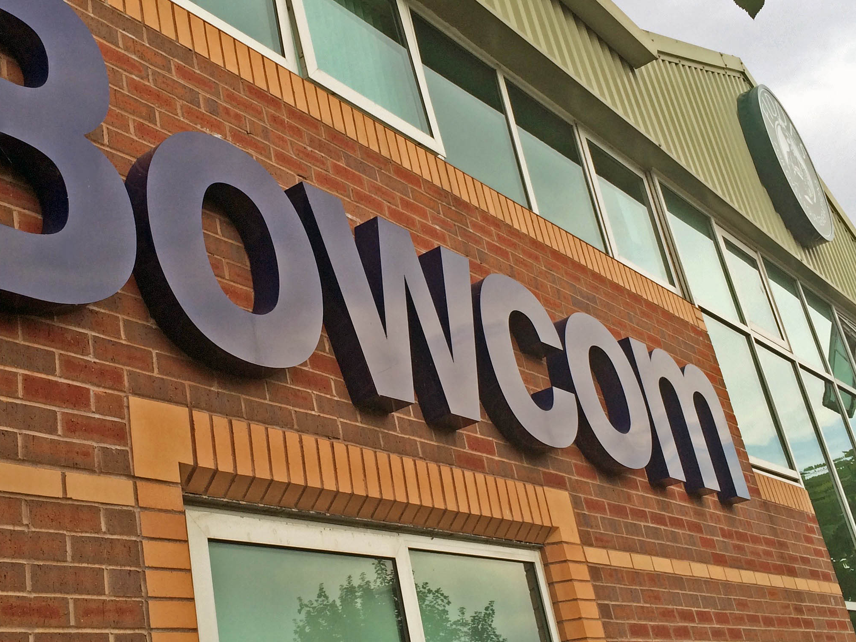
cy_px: 295
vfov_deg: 30.9
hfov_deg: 40.3
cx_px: 341
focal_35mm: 47
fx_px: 1162
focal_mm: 4.15
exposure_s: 1/526
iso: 32
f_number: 2.2
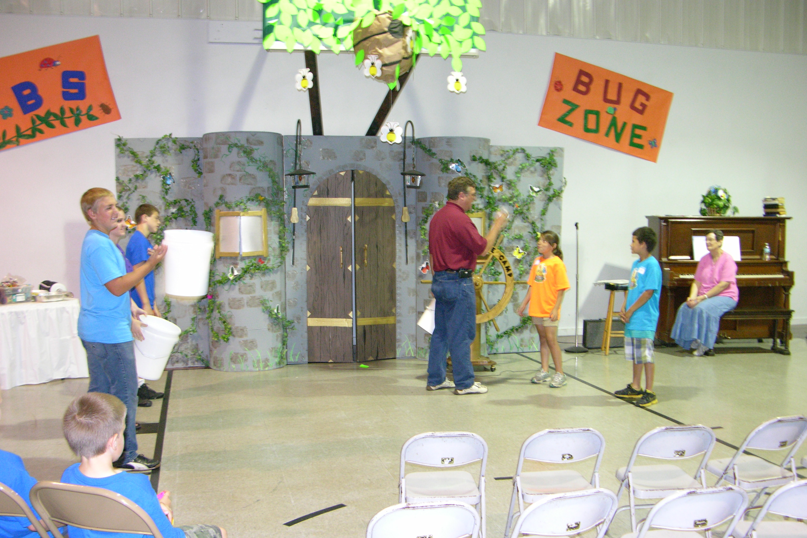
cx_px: 400
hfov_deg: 51.9
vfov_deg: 35.9
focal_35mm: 37
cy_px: 301
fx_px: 829
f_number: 2.8
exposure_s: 1/19.6
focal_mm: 9
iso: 200
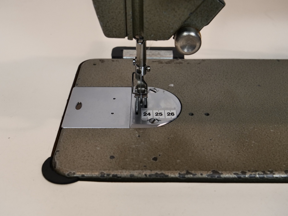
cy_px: 108
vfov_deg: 31.5
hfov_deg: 41.2
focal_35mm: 46
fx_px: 383
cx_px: 144
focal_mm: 23
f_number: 5
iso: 640
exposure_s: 1/60
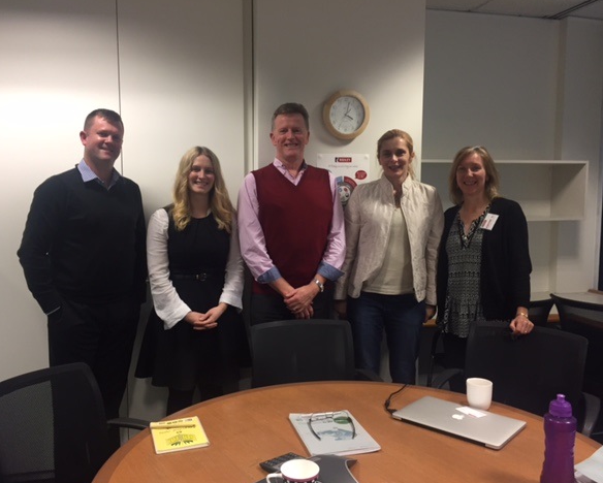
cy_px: 243
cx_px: 289
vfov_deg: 47.2
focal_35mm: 31
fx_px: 554
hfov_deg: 57.1
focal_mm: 4.15
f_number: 2.2
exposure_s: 1/33
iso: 160
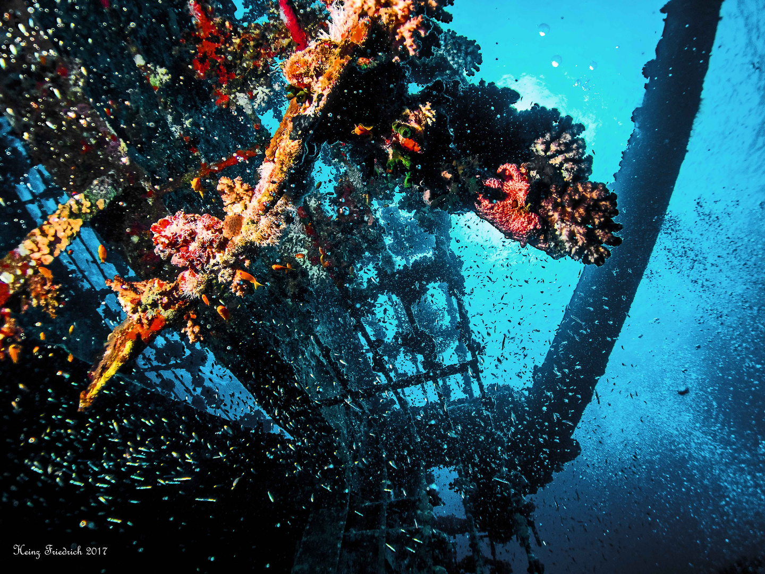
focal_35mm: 35
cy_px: 287
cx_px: 382
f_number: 3.5
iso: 100
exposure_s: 1/800
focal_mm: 6.42
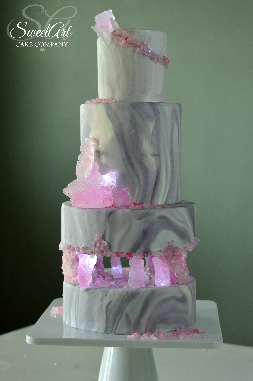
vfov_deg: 27.0
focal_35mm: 75
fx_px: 792
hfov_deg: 18.1
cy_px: 190
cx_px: 126
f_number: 4.5
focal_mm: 50
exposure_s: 1/80
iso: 400
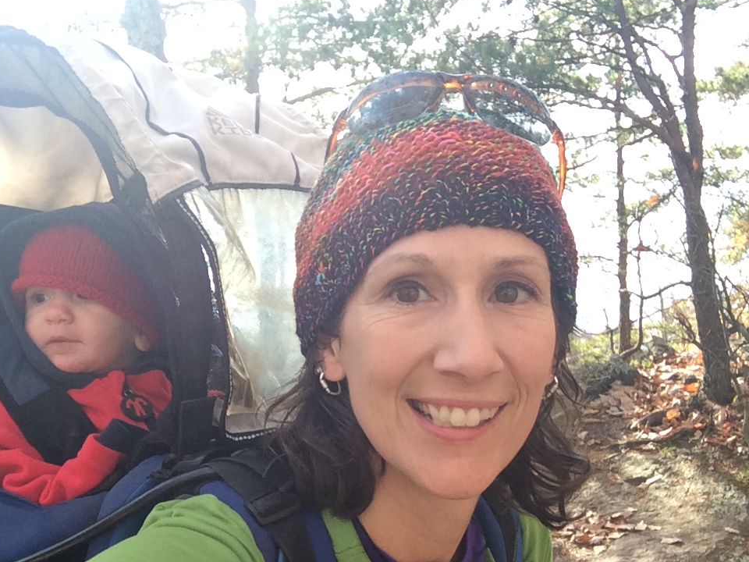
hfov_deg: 42.9
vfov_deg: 32.7
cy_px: 350
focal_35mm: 44
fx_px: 952
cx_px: 337
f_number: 2.4
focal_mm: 2.15
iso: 50
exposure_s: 1/179
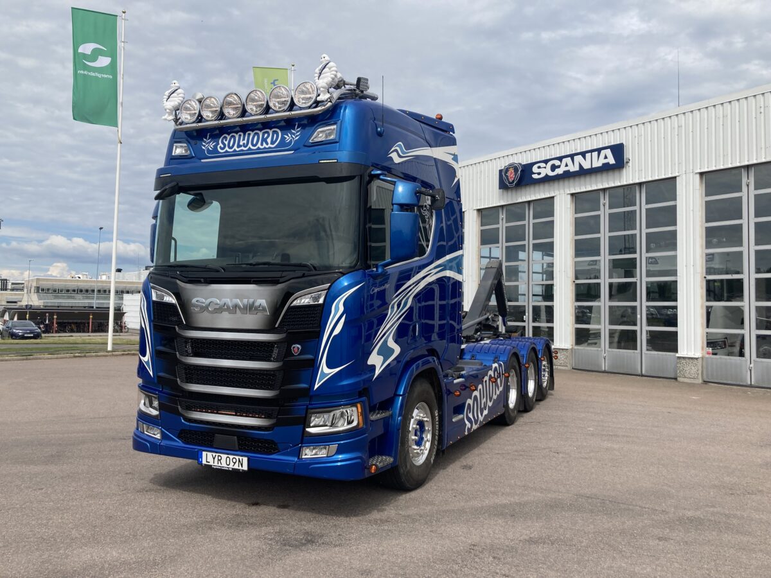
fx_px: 624
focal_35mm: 28
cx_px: 386
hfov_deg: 63.4
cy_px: 289
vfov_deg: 49.7
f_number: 1.8
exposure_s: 1/2525
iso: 20
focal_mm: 3.99
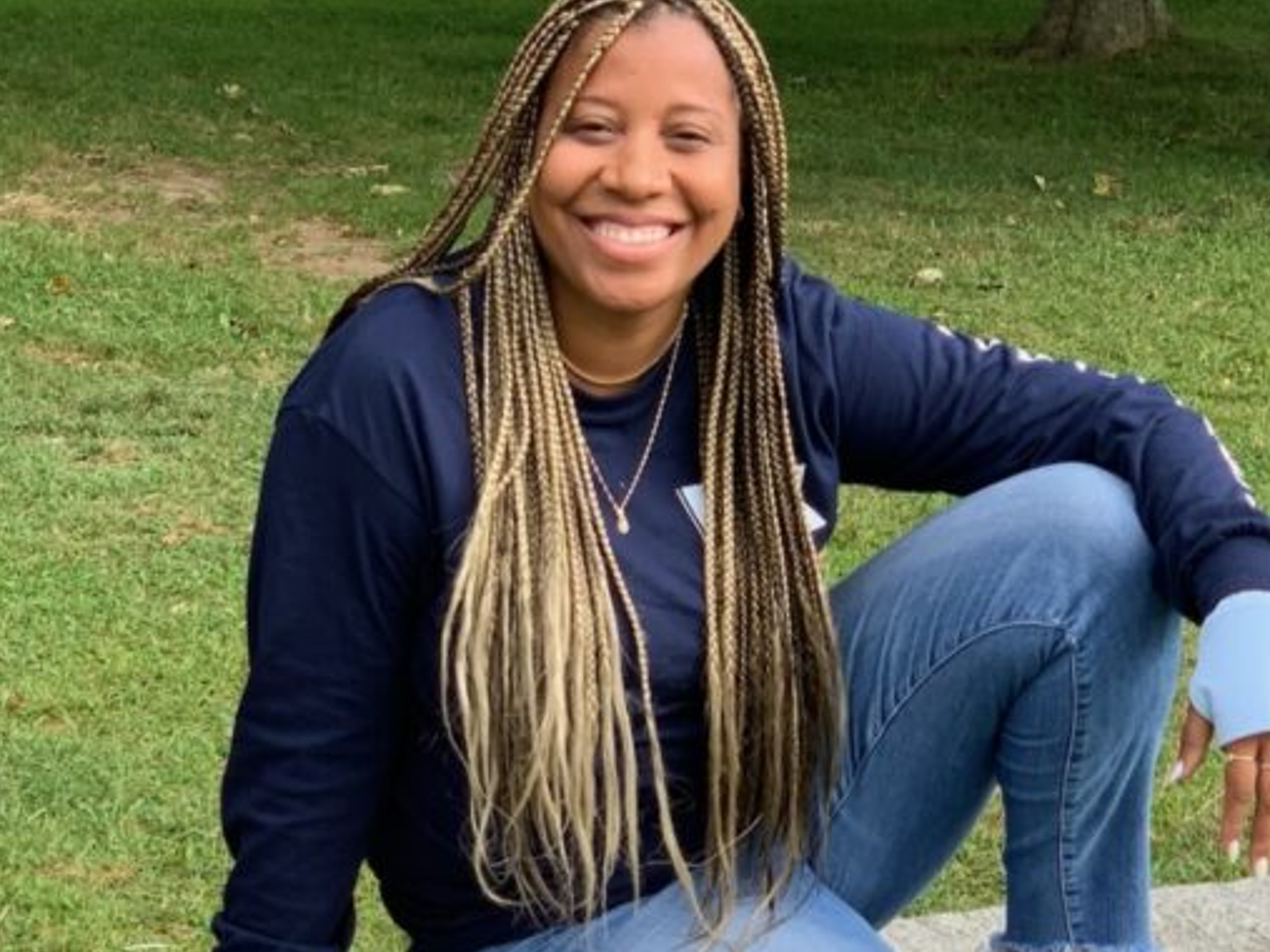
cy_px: 762
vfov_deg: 12.0
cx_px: 611
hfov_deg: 16.0
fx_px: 4512
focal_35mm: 123
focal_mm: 6
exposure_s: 1/280
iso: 16
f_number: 2.4
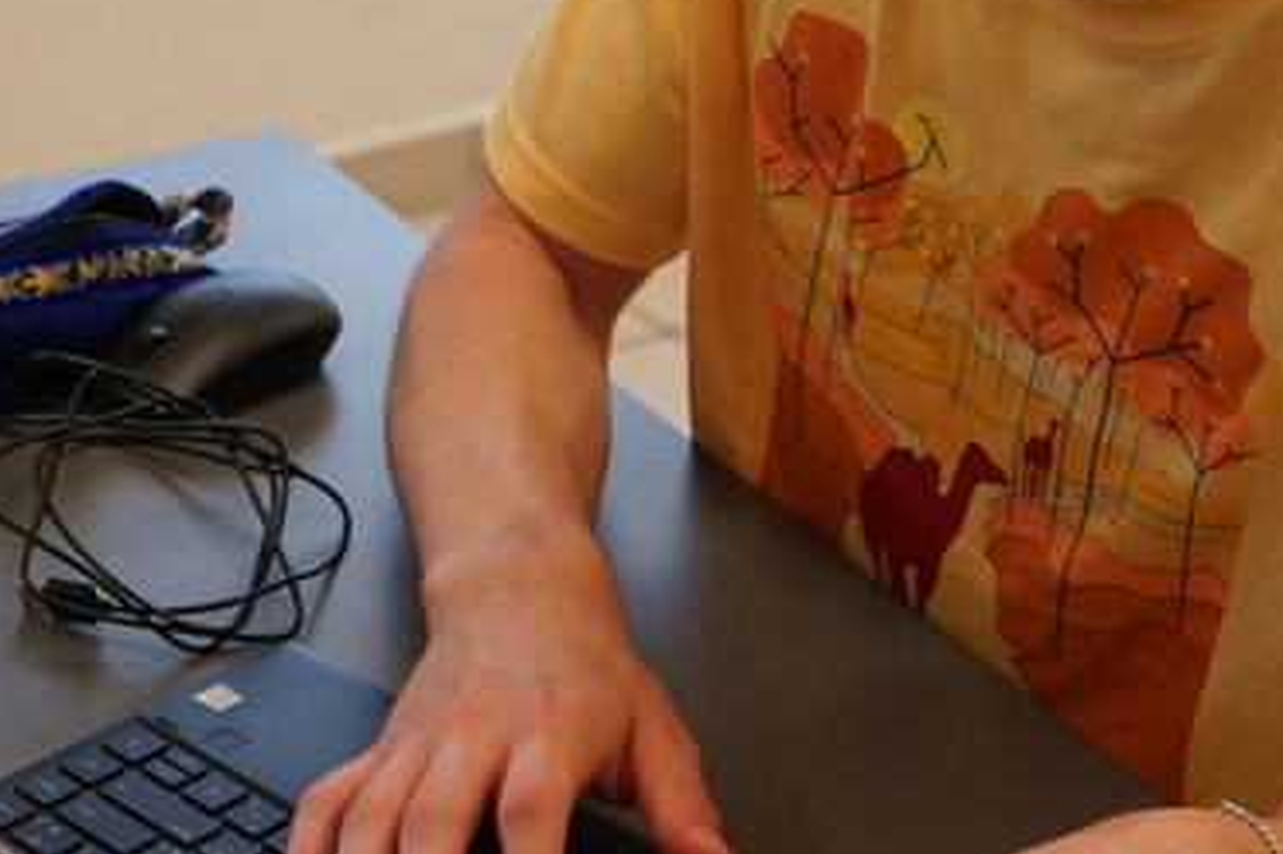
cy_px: 141
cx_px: 178
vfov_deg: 12.8
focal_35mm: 106
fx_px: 3776
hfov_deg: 19.0
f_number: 4
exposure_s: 1/160
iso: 1250
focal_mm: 33
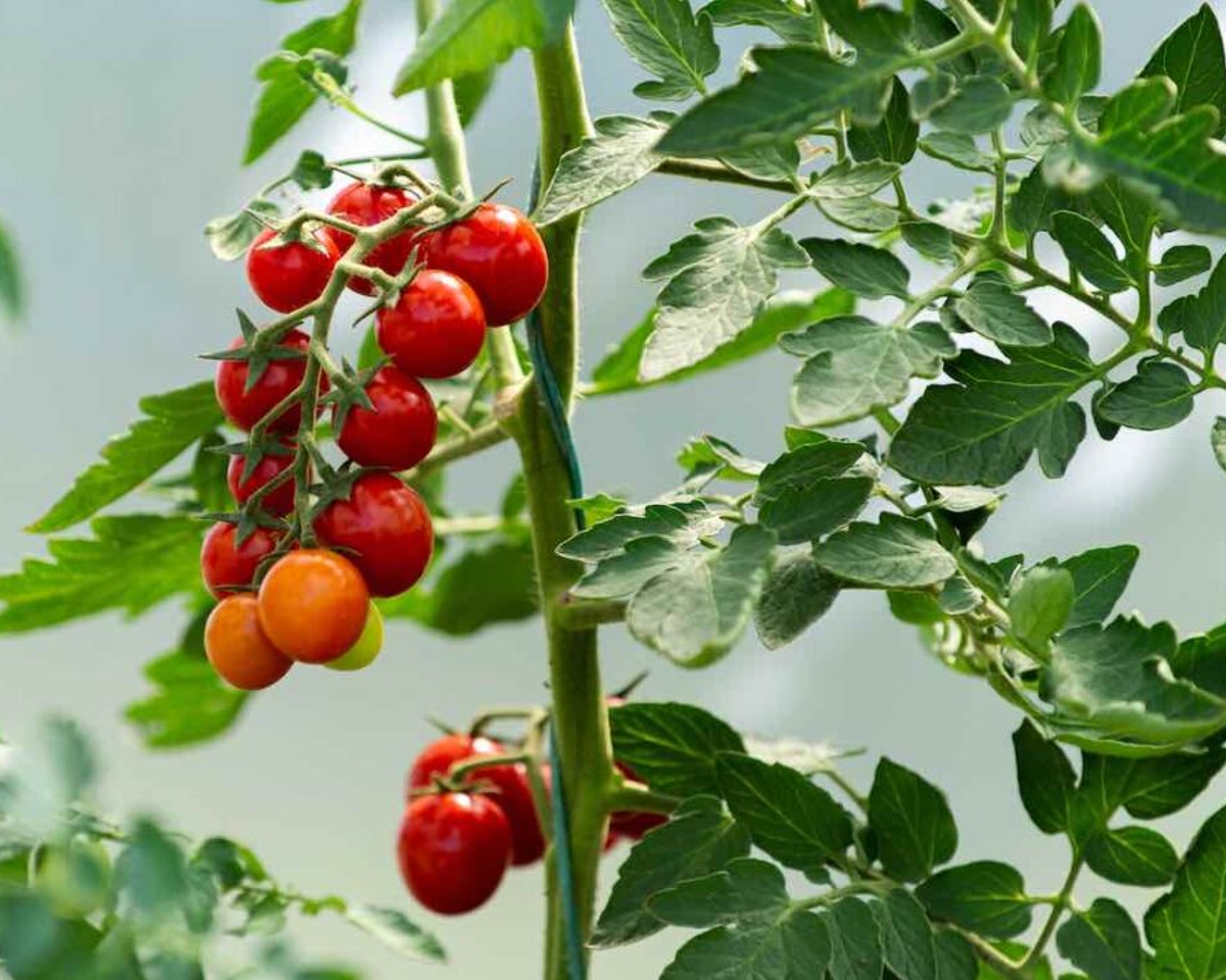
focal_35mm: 227
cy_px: 492
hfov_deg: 8.5
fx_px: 8235
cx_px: 645
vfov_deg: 6.8
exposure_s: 1/400
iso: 100
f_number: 3.2
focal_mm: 200
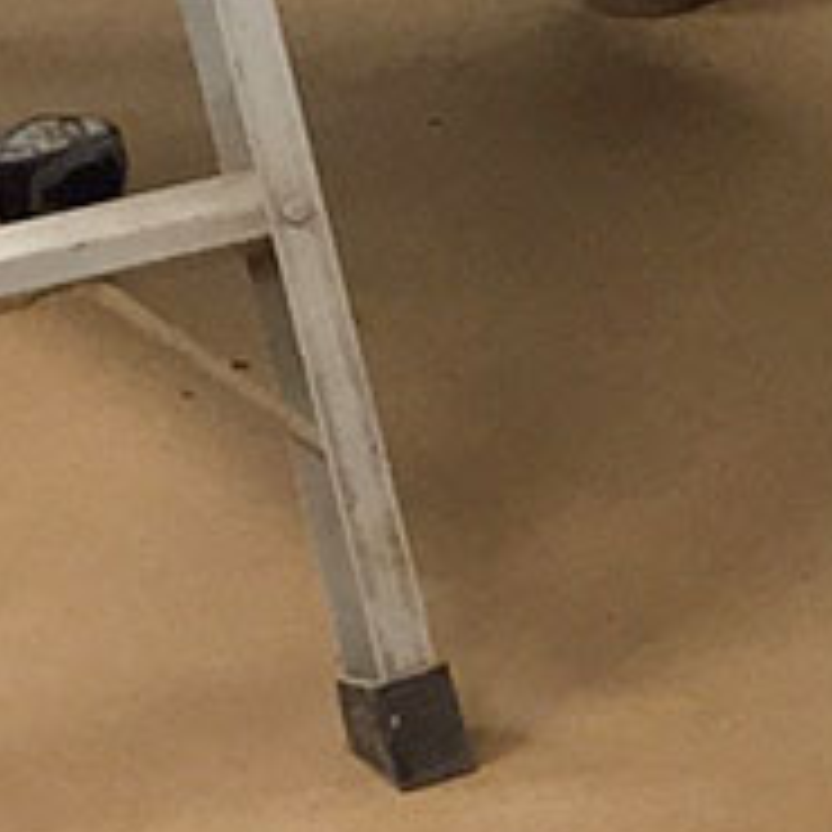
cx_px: 2118
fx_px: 6898
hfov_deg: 6.5
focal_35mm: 254
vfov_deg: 6.6
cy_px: -987
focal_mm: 23
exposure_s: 1/125
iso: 160
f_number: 5.6
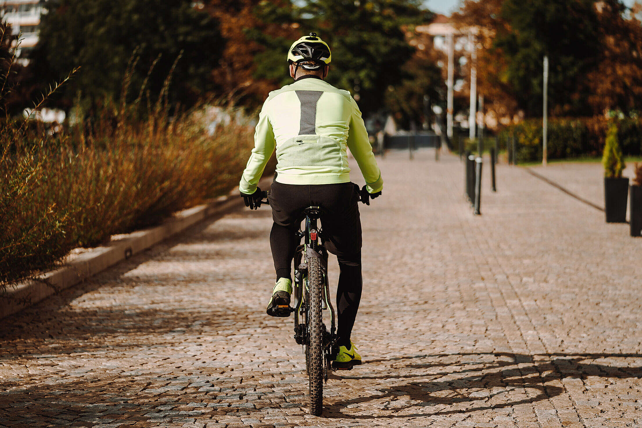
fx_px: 1605
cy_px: 214
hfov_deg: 22.6
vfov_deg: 15.2
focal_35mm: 90
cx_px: 321
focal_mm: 90
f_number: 2.8
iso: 100
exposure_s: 1/1600
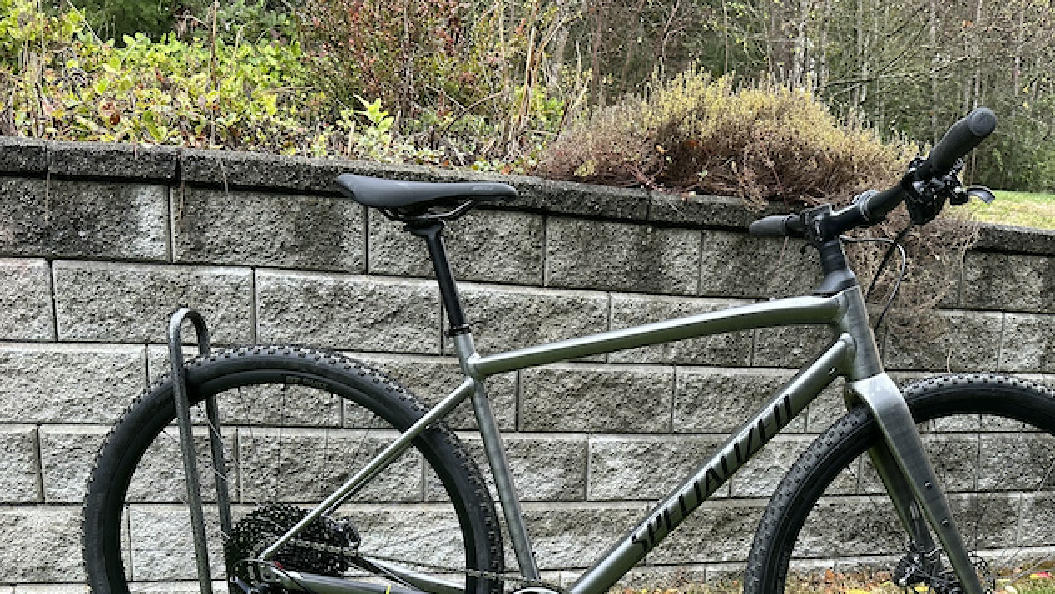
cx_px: 627
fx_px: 923
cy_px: 484
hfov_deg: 59.0
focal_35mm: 33
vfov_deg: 34.5
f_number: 1.78
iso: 250
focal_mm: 6.86
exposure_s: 1/60
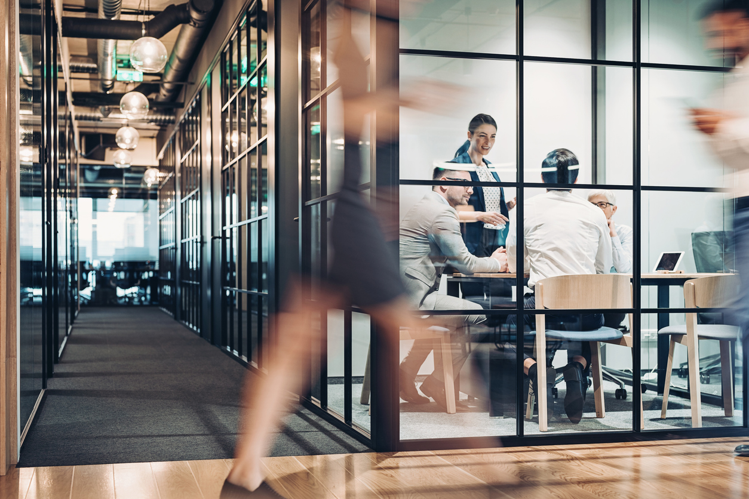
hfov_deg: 39.6
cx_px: 374
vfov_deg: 27.0
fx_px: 1040
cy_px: 250
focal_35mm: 50
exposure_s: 1/8
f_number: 2.5
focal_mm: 50
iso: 160
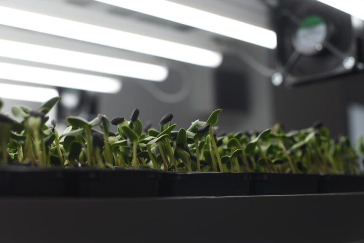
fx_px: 506
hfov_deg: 39.6
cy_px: 122
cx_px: 182
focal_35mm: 50
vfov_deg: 27.0
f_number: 4.5
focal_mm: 50
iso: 125
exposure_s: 1/125
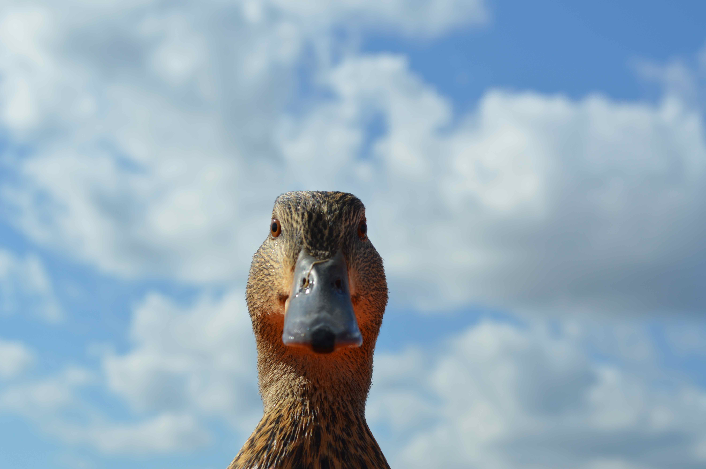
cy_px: 234
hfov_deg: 24.6
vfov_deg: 16.5
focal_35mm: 82
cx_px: 353
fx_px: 1616
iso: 100
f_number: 9
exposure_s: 1/320
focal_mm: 55
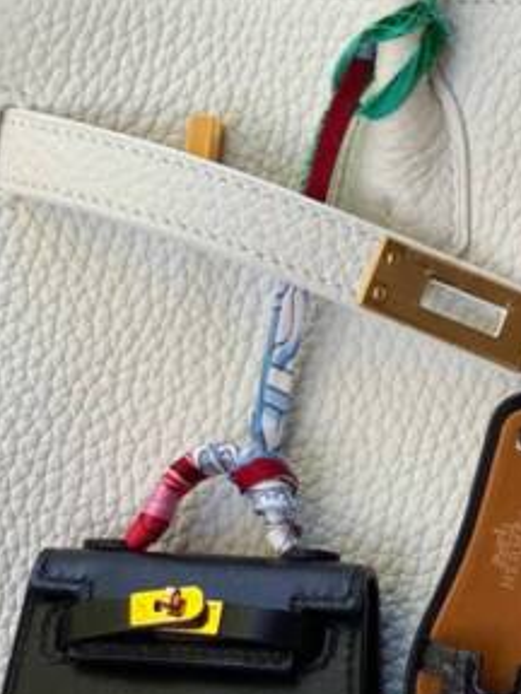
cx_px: 533
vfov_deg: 10.7
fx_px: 3713
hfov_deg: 8.0
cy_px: 227
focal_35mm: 185
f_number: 2
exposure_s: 1/122
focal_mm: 6
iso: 64
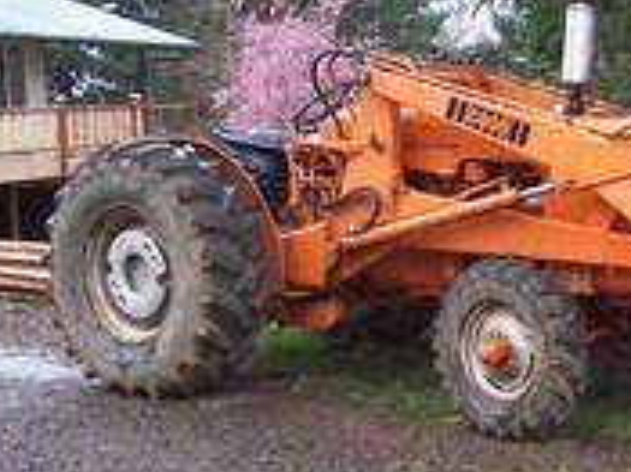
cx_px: 526
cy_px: 285
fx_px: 1220
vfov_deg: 21.9
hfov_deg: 28.2
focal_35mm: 67
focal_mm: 5.6
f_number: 2.7
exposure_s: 1/60
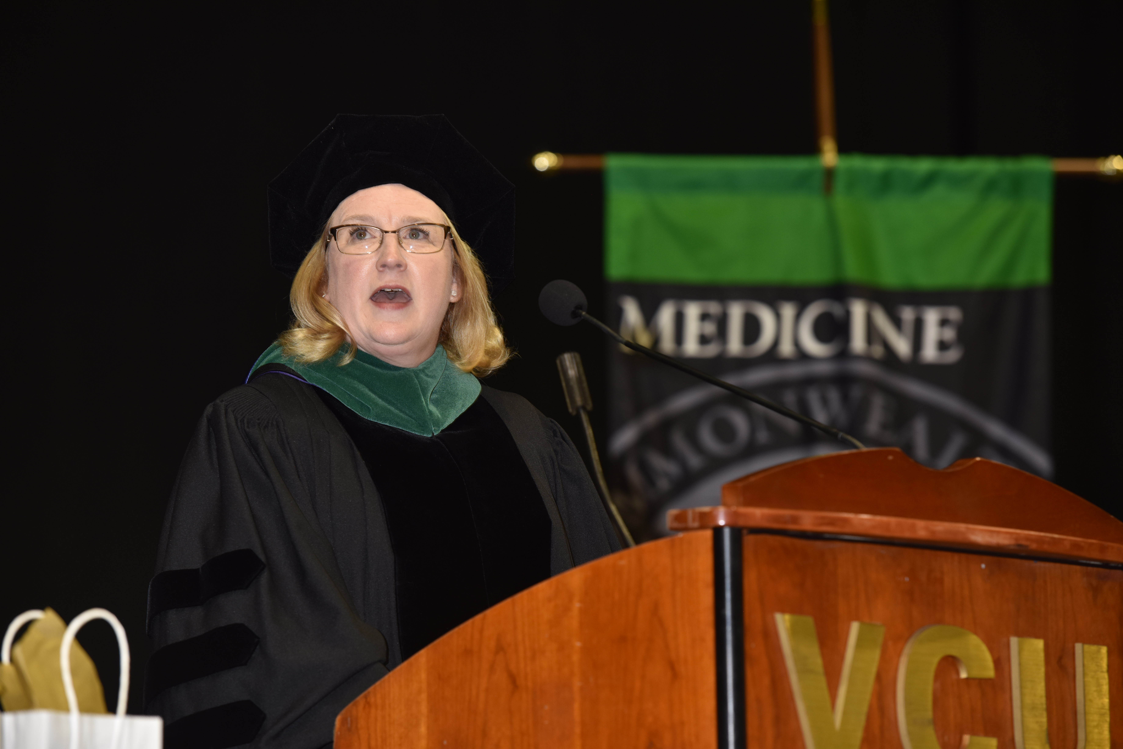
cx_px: 562
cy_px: 374
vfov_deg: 8.3
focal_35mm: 165
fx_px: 5148
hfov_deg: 12.4
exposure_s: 1/60
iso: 400
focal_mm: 165
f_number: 4.5
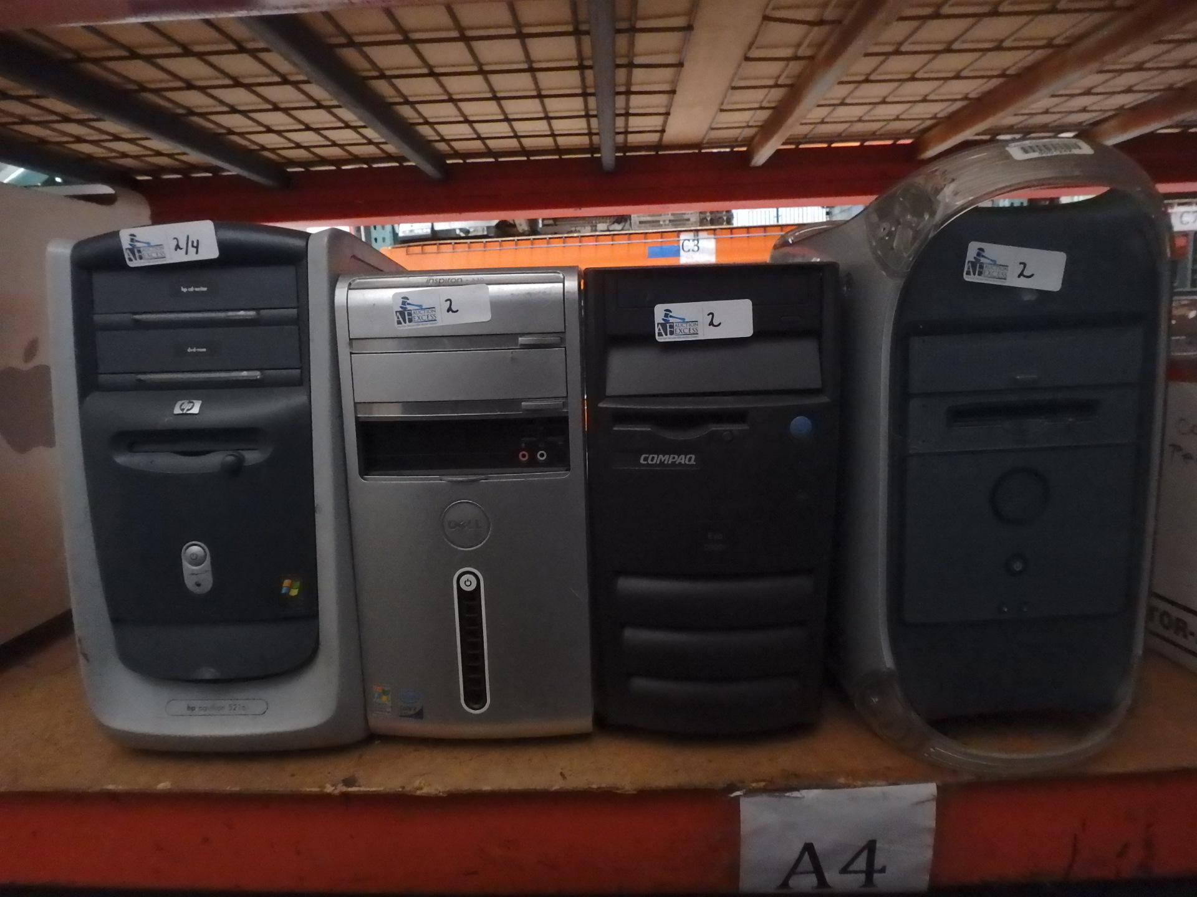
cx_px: 598
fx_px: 726
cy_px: 448
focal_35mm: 21
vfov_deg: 63.4
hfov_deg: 79.0
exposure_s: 1/20
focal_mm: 3.7
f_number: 3.5
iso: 1600
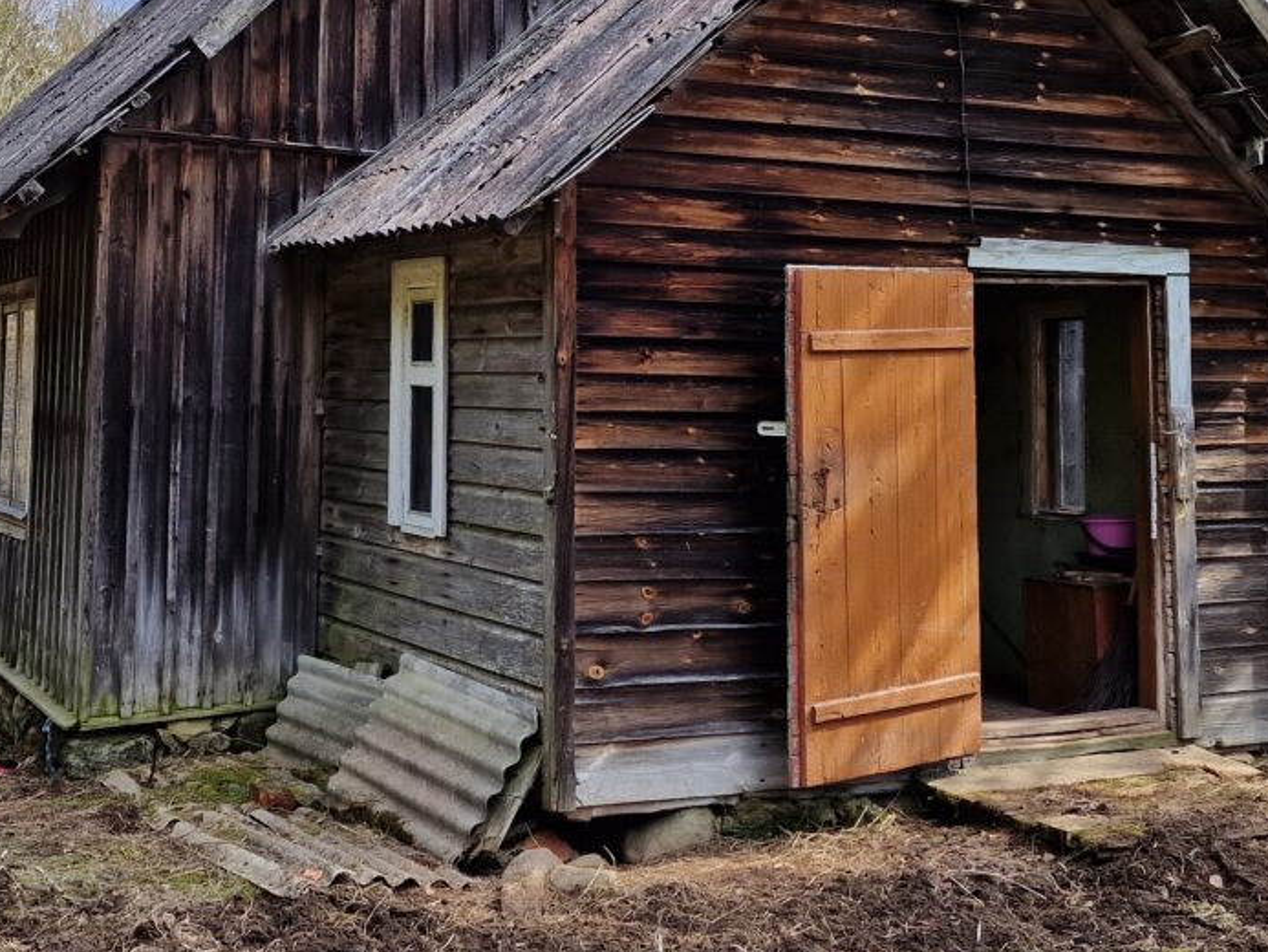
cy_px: 264
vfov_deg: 28.2
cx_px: 547
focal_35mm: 51
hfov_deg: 37.4
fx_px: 1868
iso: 50
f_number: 1.8
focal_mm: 6.4
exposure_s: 1/488
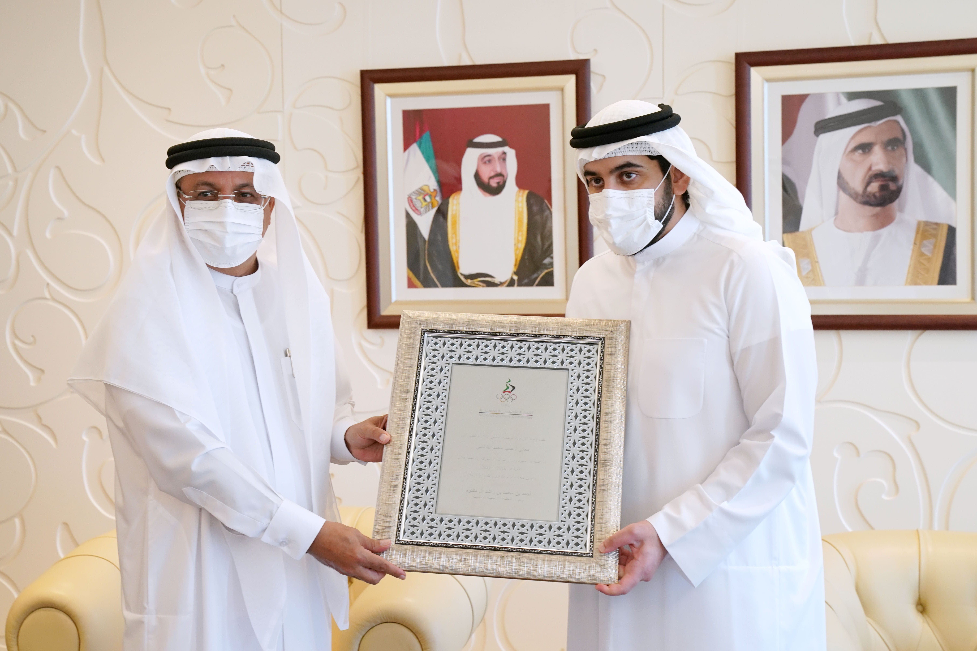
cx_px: 488
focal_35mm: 54
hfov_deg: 36.9
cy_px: 326
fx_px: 1465
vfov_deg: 25.1
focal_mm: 54
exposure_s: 1/200
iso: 2000
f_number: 5.6
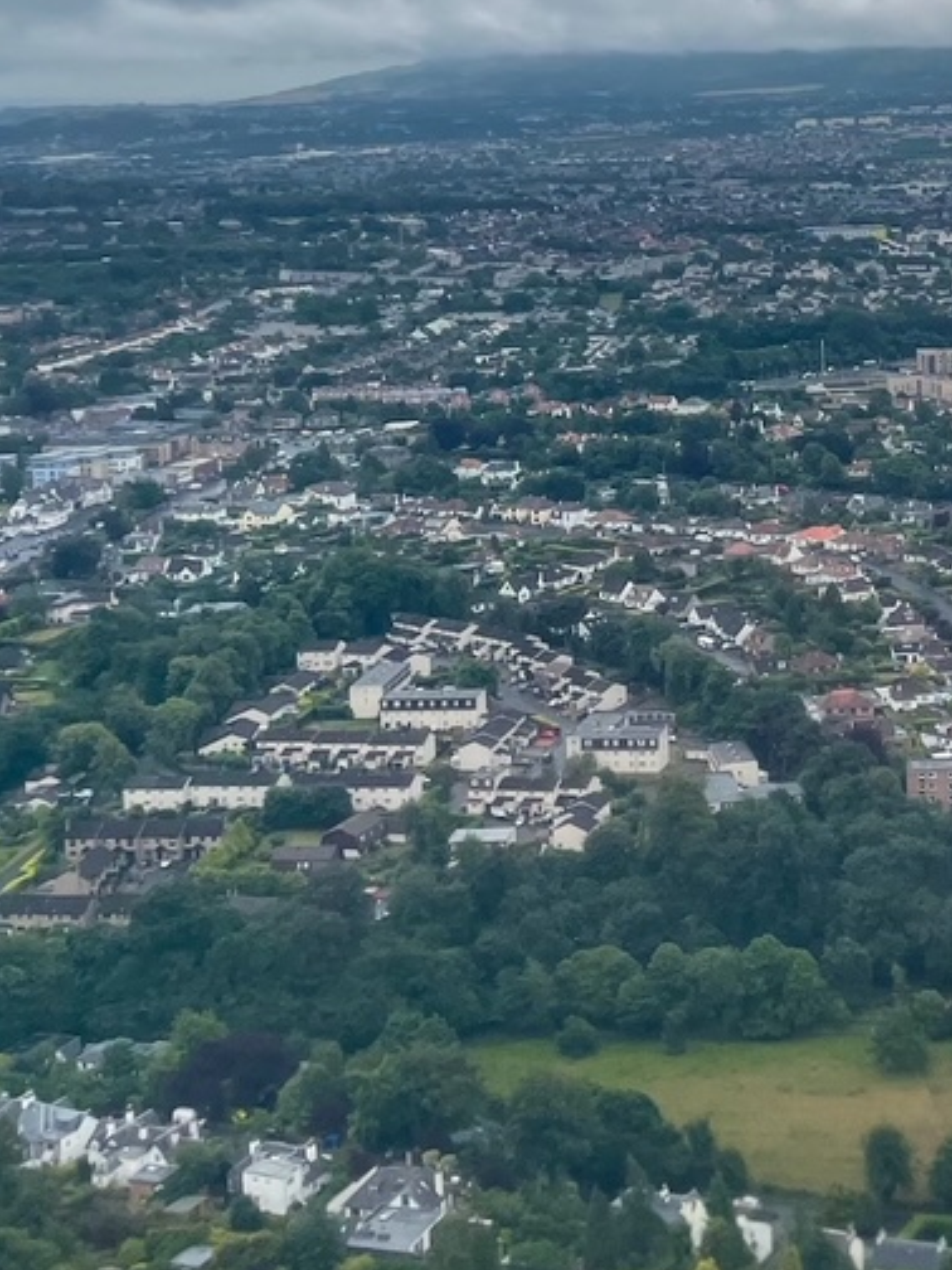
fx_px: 2420
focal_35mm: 66
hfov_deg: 21.6
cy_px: 312
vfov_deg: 28.9
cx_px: 924
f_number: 1.6
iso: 32
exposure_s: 1/850
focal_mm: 4.2
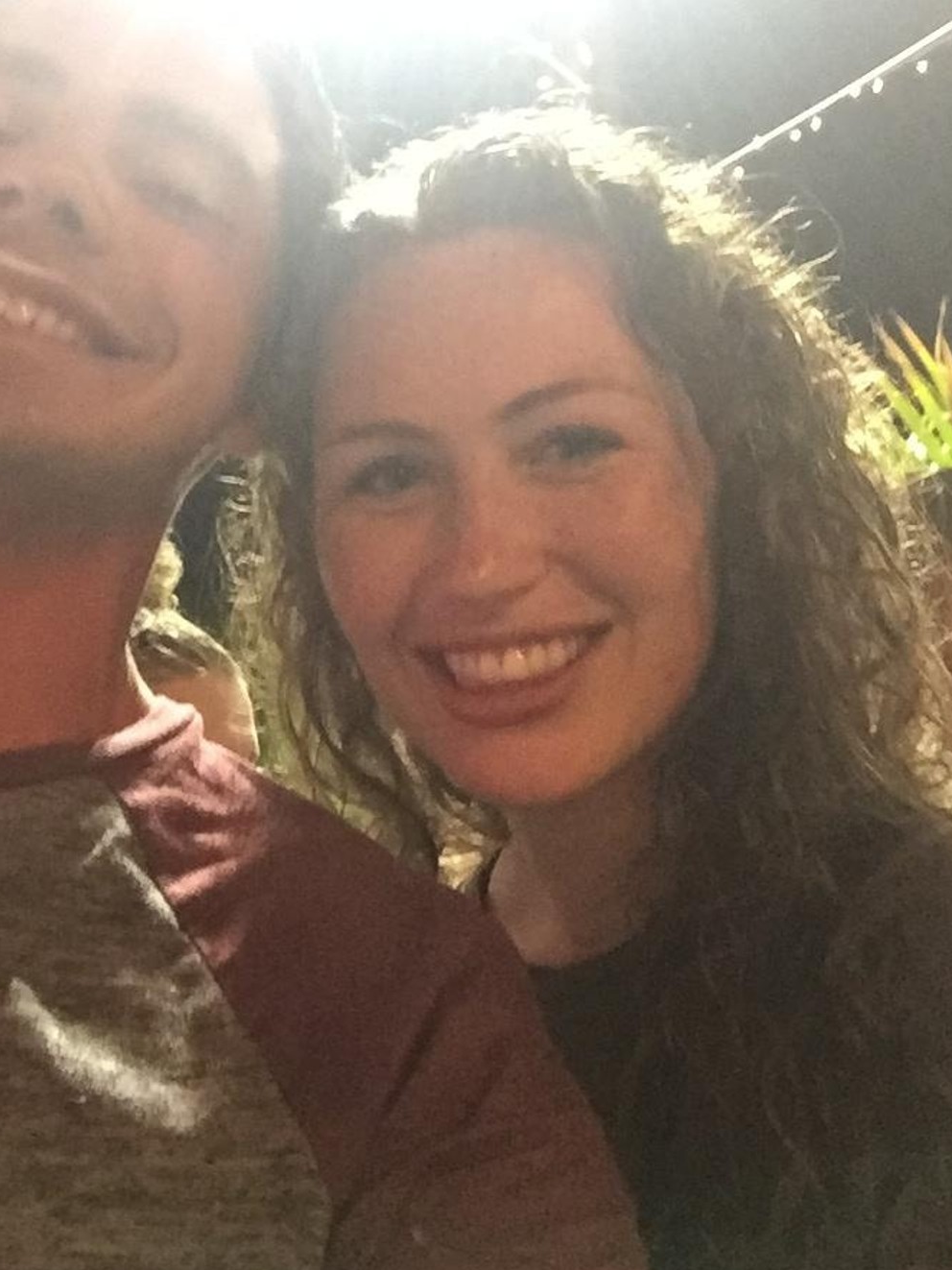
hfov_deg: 32.1
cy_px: 460
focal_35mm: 45
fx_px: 1650
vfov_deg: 41.7
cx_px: 389
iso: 320
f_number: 2.2
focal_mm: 2.65
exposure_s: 1/15
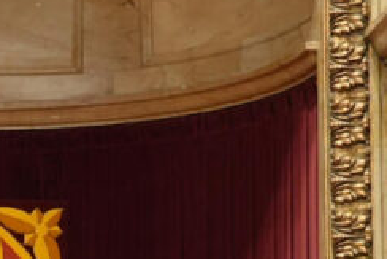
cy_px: 532
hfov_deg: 12.9
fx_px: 1667
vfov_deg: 8.4
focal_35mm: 155
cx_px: -70
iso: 2500
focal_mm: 37
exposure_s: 1/160
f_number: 4
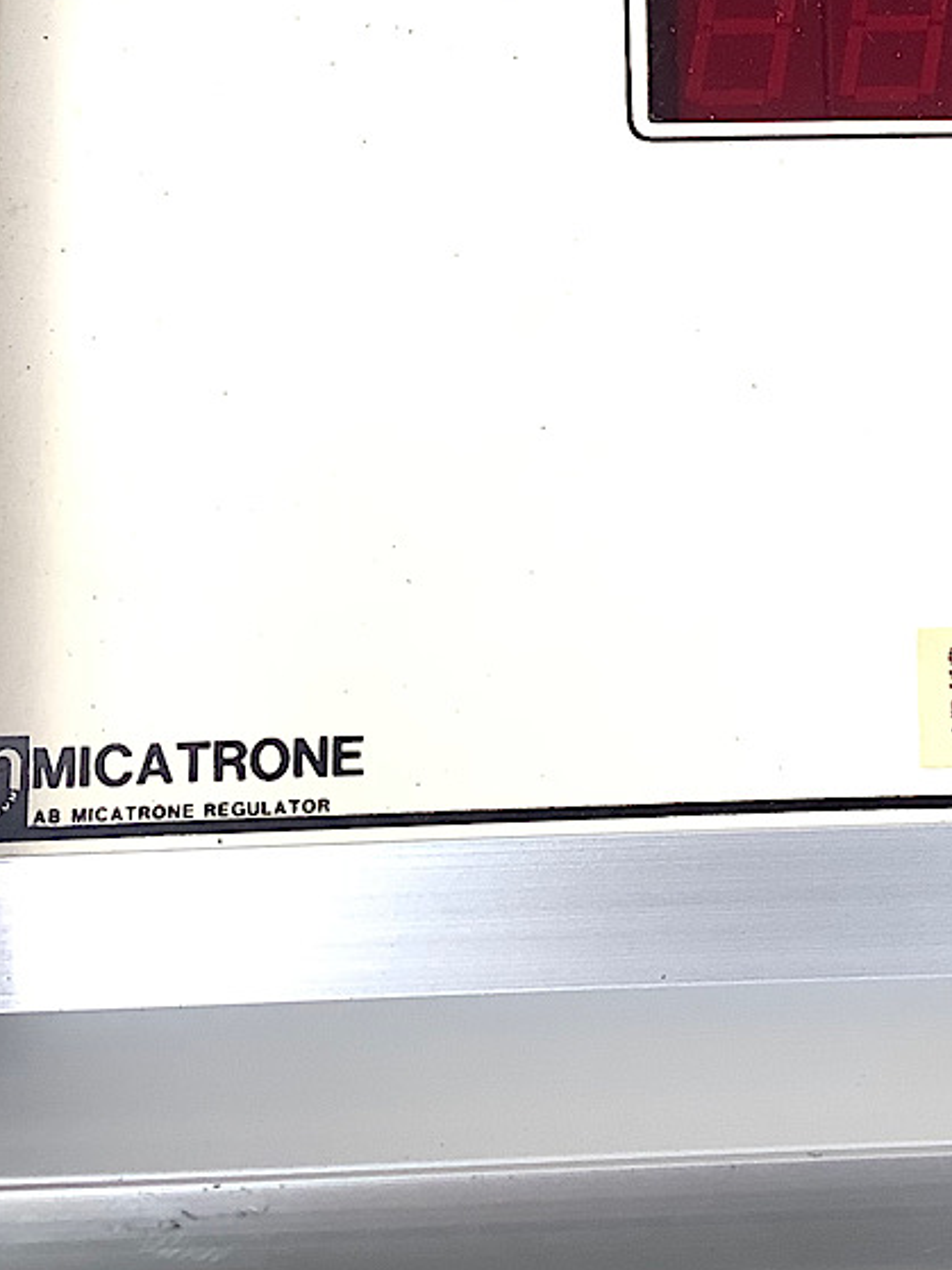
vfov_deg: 28.9
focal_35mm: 66
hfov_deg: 21.9
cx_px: 796
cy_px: 291
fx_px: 2421
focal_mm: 3.3
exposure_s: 1/100
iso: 80
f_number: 2.4
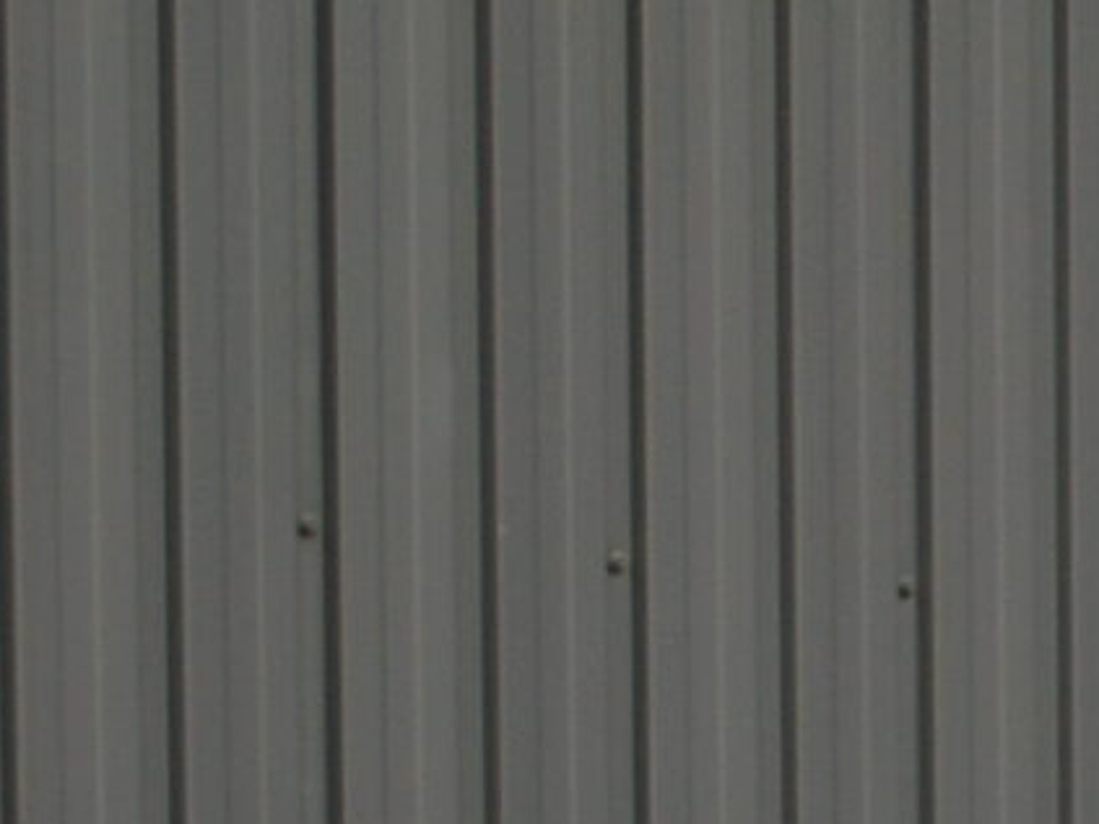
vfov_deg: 5.4
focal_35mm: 262
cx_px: 3123
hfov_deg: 6.9
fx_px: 8316
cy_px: 2186
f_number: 4.8
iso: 200
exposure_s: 1/60
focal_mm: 30
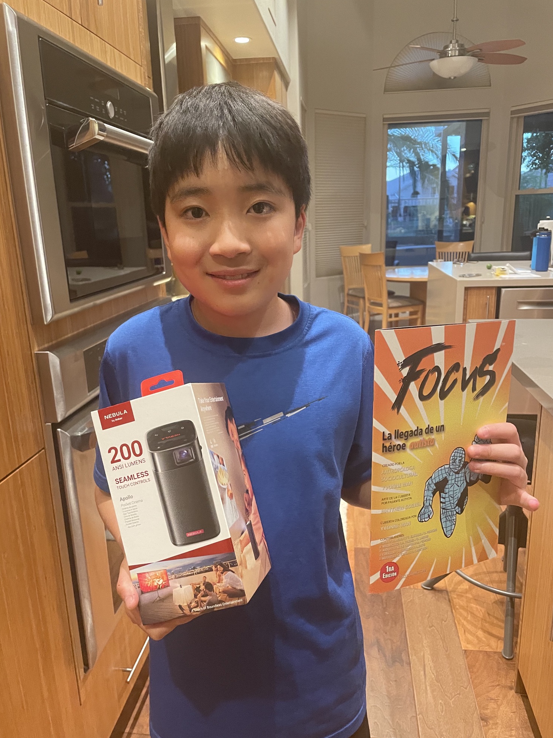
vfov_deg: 65.3
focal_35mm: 27
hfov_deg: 51.4
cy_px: 381
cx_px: 279
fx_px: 575
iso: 500
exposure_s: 1/60
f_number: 1.6
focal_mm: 4.2
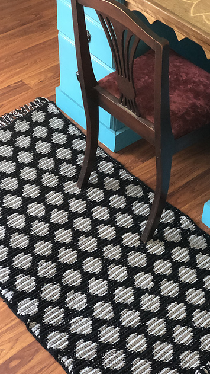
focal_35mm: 63
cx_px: 133
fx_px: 624
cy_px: 188
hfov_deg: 19.1
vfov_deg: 33.3
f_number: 2.8
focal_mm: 6.6
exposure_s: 1/30
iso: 640
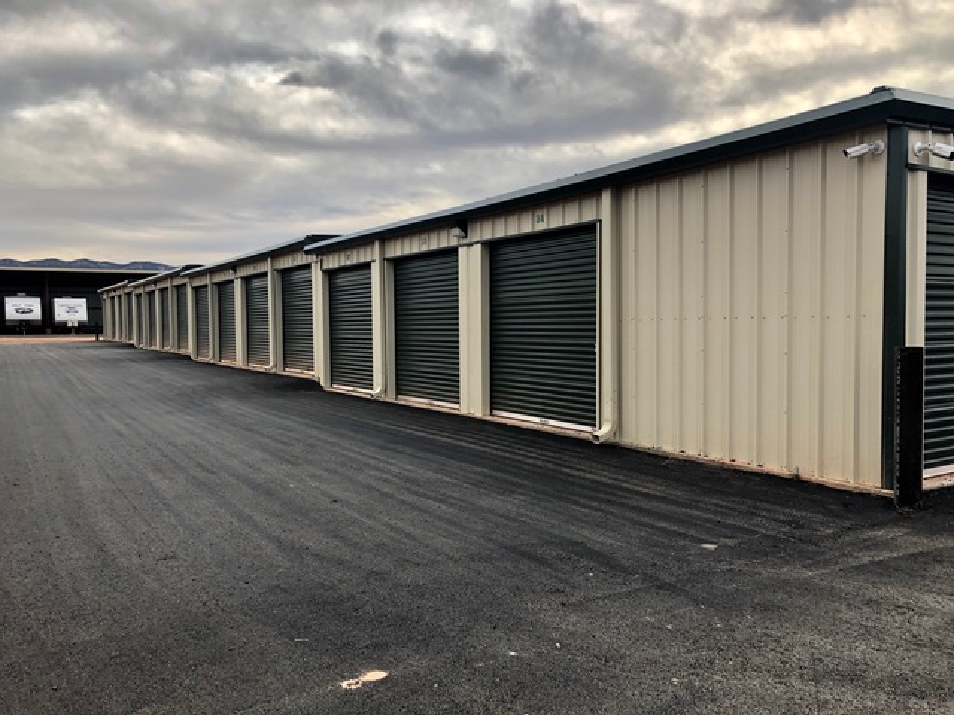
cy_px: 358
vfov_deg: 49.7
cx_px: 477
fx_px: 772
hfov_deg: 63.4
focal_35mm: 28
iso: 20
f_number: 1.8
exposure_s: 1/126
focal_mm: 4
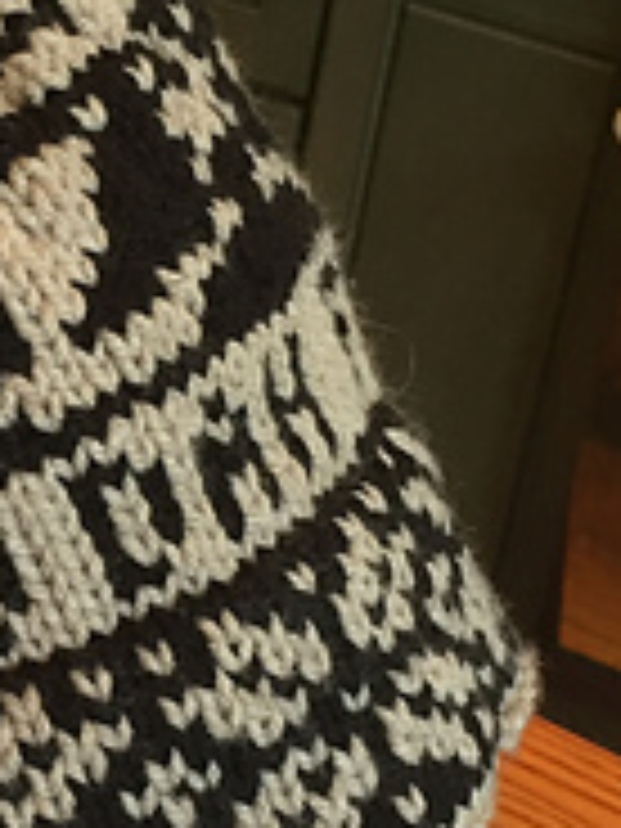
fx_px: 2416
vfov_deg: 19.4
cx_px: -220
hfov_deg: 14.0
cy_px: 477
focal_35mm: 101
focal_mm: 4.15
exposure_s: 1/30
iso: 125
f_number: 2.2
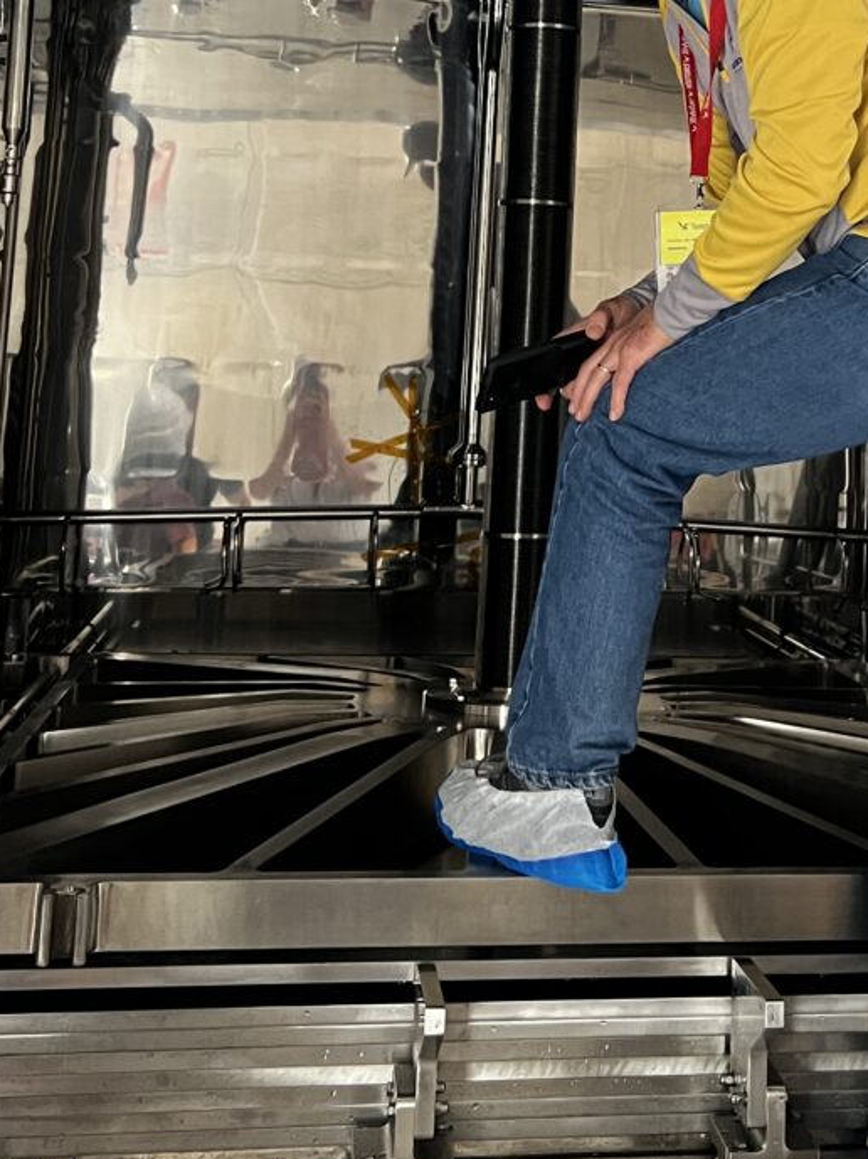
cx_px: 663
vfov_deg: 31.6
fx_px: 1941
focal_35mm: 58
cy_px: 108
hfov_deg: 24.9
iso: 400
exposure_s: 1/60
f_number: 1.5
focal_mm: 5.7
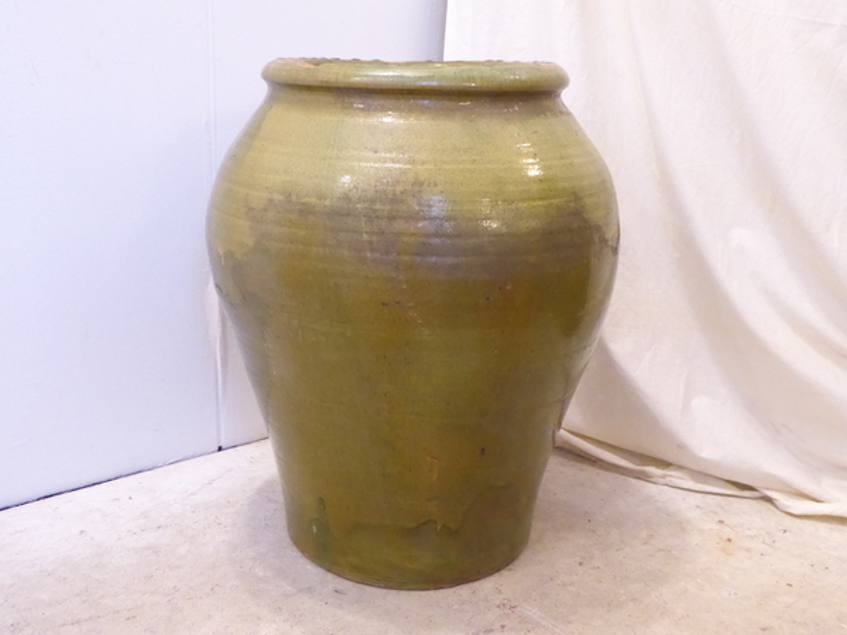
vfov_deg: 34.3
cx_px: 424
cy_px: 318
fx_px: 1028
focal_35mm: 42
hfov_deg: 44.8
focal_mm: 7.2
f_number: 3.8
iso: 1600
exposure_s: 1/20
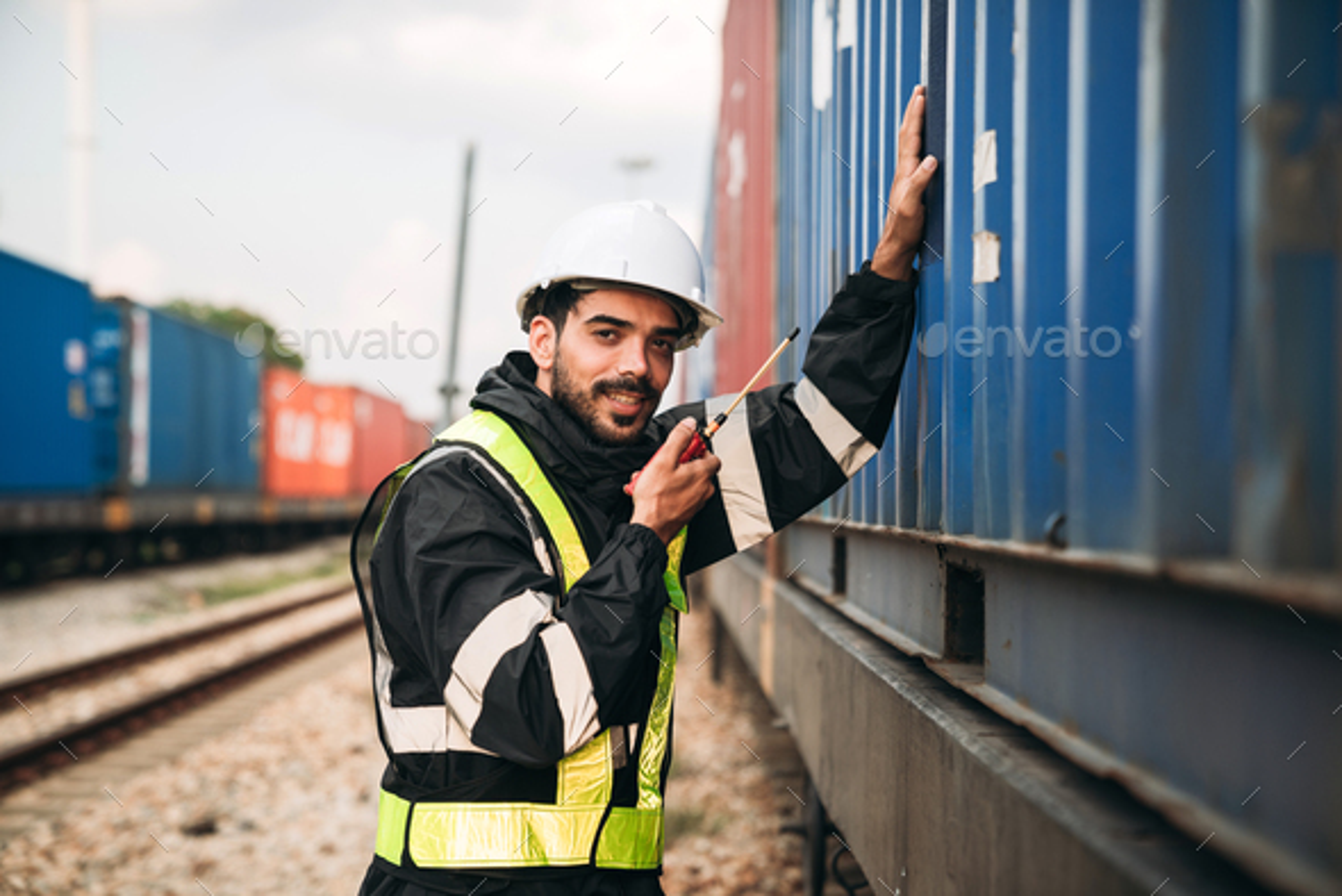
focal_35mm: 70
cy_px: 448
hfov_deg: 28.8
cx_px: 671
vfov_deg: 19.5
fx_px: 2611
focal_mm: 70
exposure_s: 1/640
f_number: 2.8
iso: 250
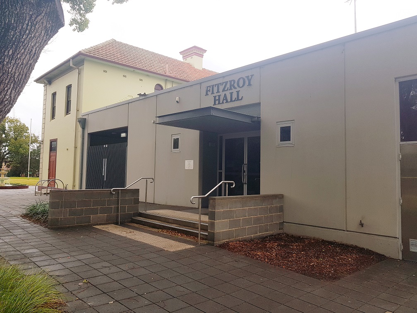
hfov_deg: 67.3
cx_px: 208
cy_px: 156
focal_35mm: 26
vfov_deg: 53.1
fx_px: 313
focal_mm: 4.2
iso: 40
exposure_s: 1/335
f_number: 1.7
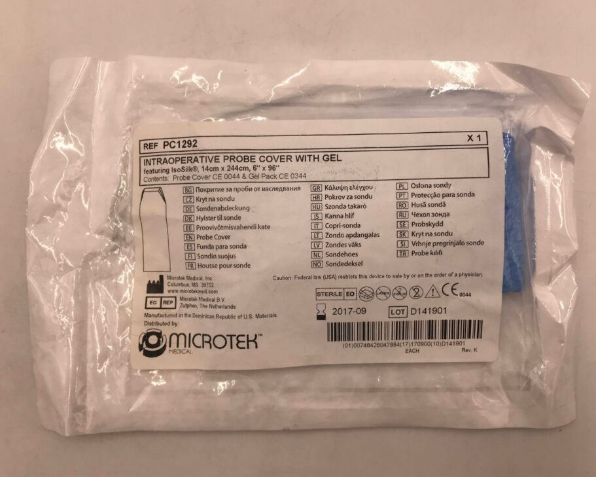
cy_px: 241
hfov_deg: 58.7
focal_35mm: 30
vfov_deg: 48.5
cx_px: 317
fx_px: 529
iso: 25
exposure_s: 1/120
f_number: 1.8
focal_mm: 3.99
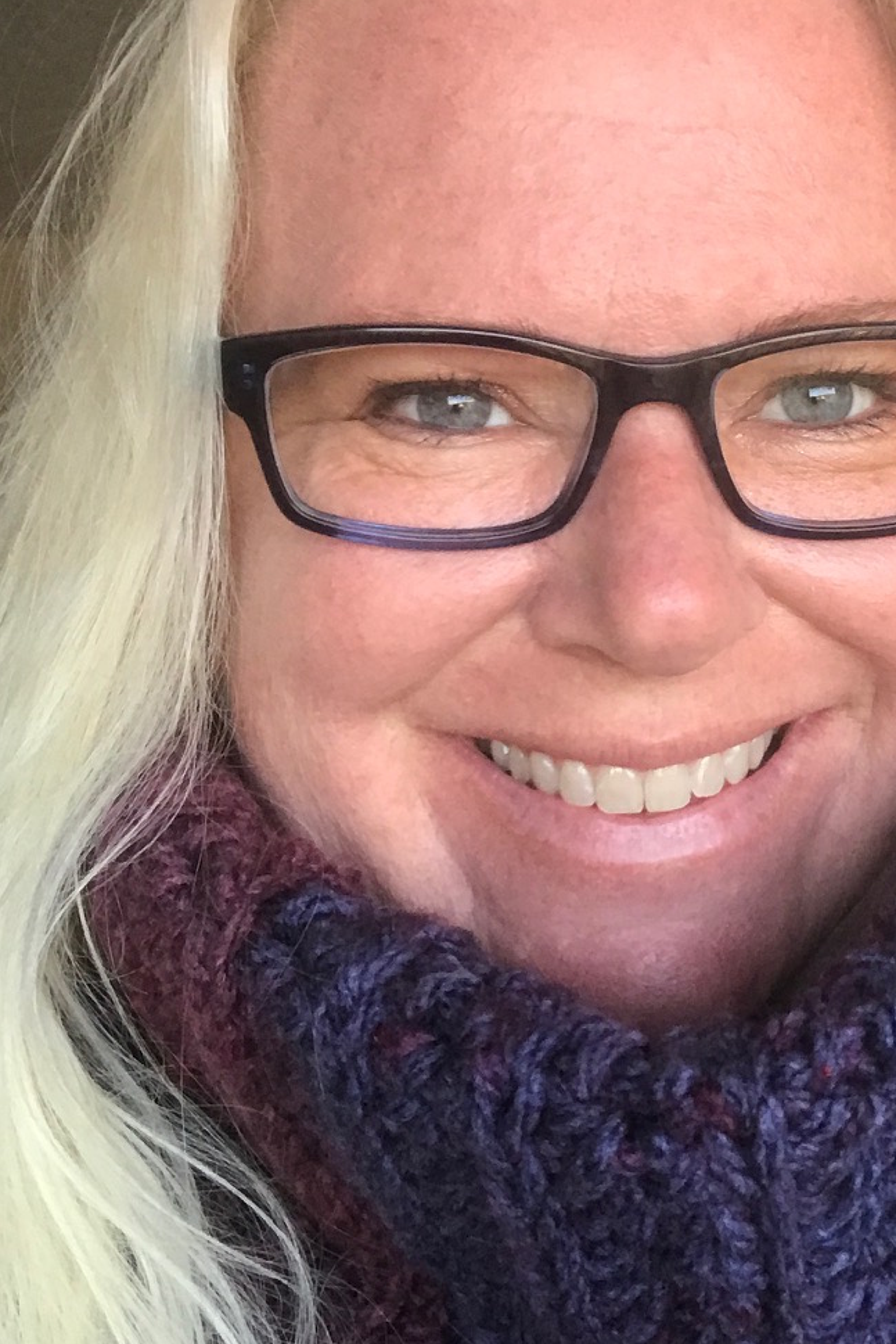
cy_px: 578
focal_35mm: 53
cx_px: 724
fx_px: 1978
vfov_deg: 37.4
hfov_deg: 25.1
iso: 32
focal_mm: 2.87
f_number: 2.2
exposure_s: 1/30
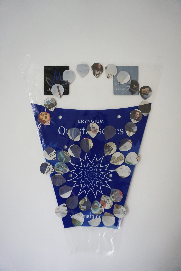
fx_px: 181
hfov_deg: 53.1
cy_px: 136
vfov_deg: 73.7
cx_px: 90
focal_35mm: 24
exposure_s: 1/160
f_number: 3.5
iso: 3200
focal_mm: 16
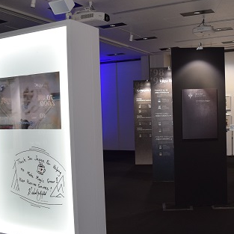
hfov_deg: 37.8
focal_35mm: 44
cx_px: 159
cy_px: 135
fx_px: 337
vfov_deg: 38.3
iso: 800
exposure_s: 1/100
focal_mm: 18
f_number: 5
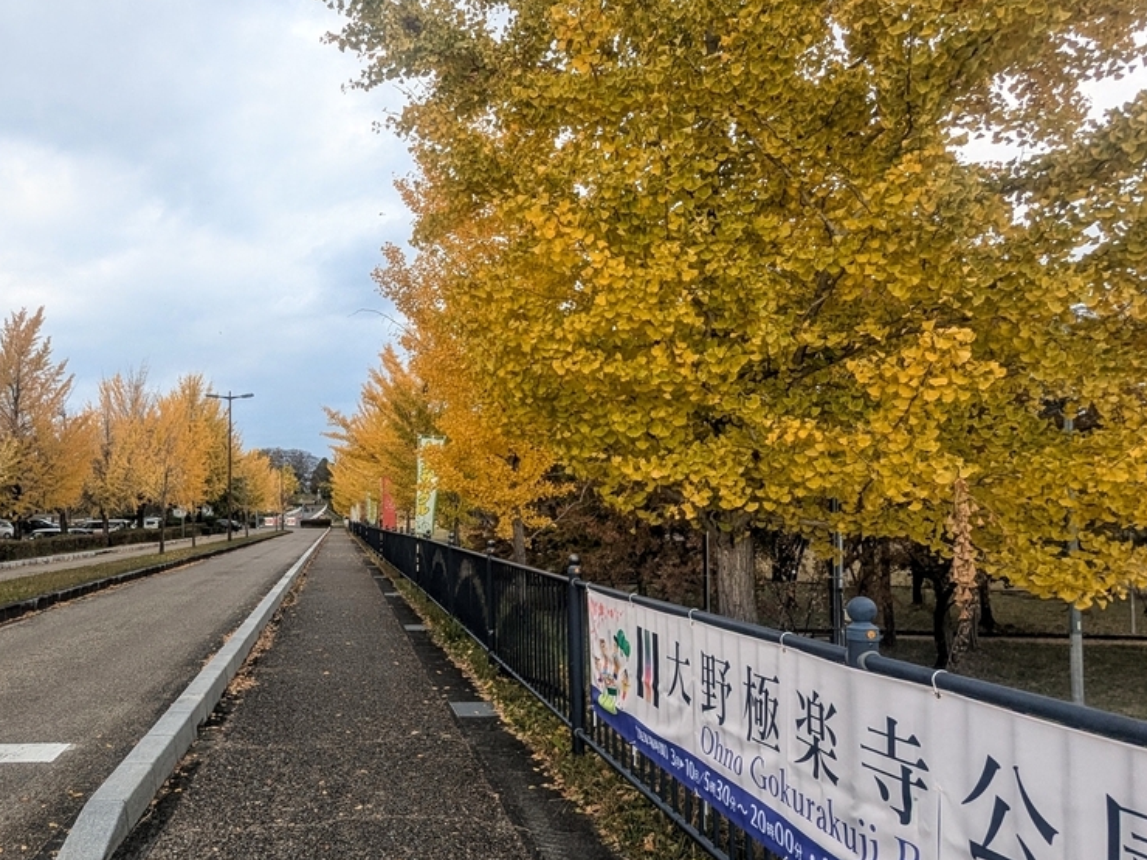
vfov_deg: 53.0
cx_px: 380
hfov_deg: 65.5
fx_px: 862
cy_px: 476
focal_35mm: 26
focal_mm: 2.35
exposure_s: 1/345
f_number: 2.2
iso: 51
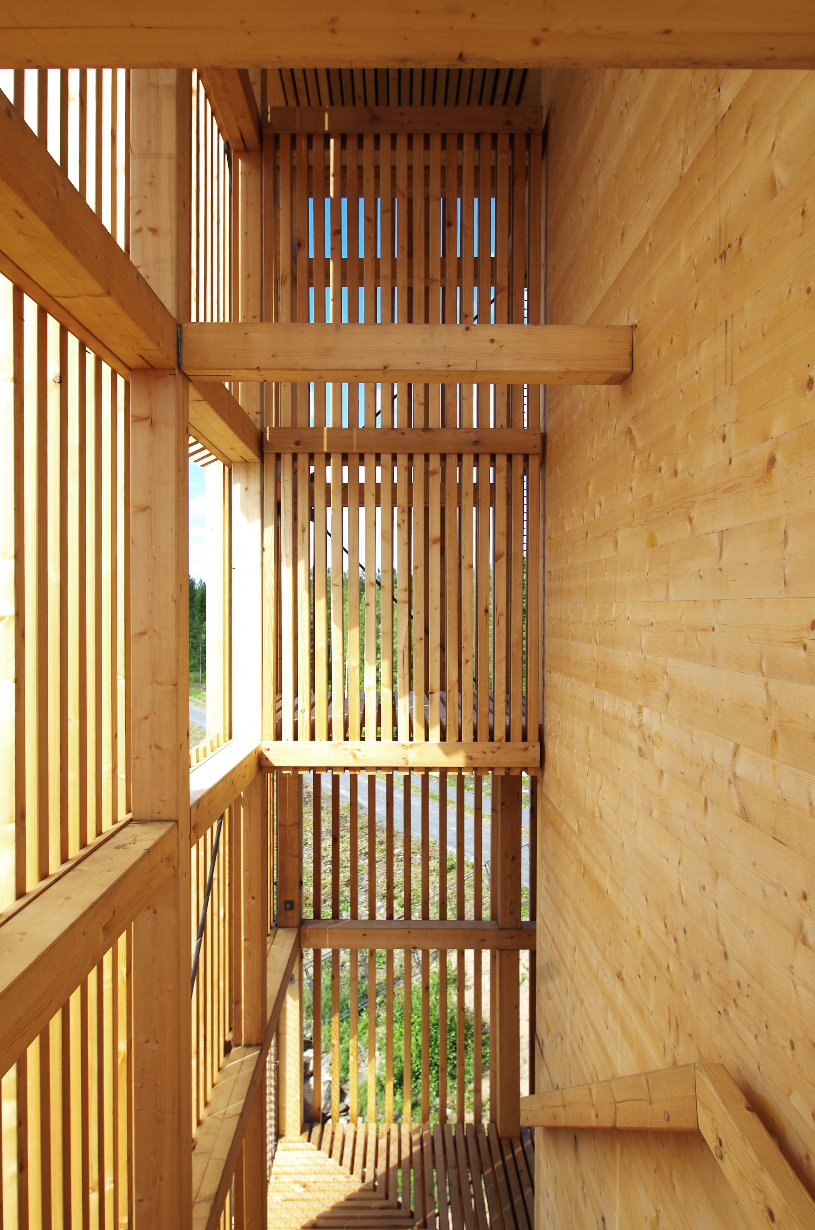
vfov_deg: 78.7
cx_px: 408
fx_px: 750
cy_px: 615
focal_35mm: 22
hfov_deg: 57.0
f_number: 6.3
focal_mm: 15
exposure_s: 1/250
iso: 100
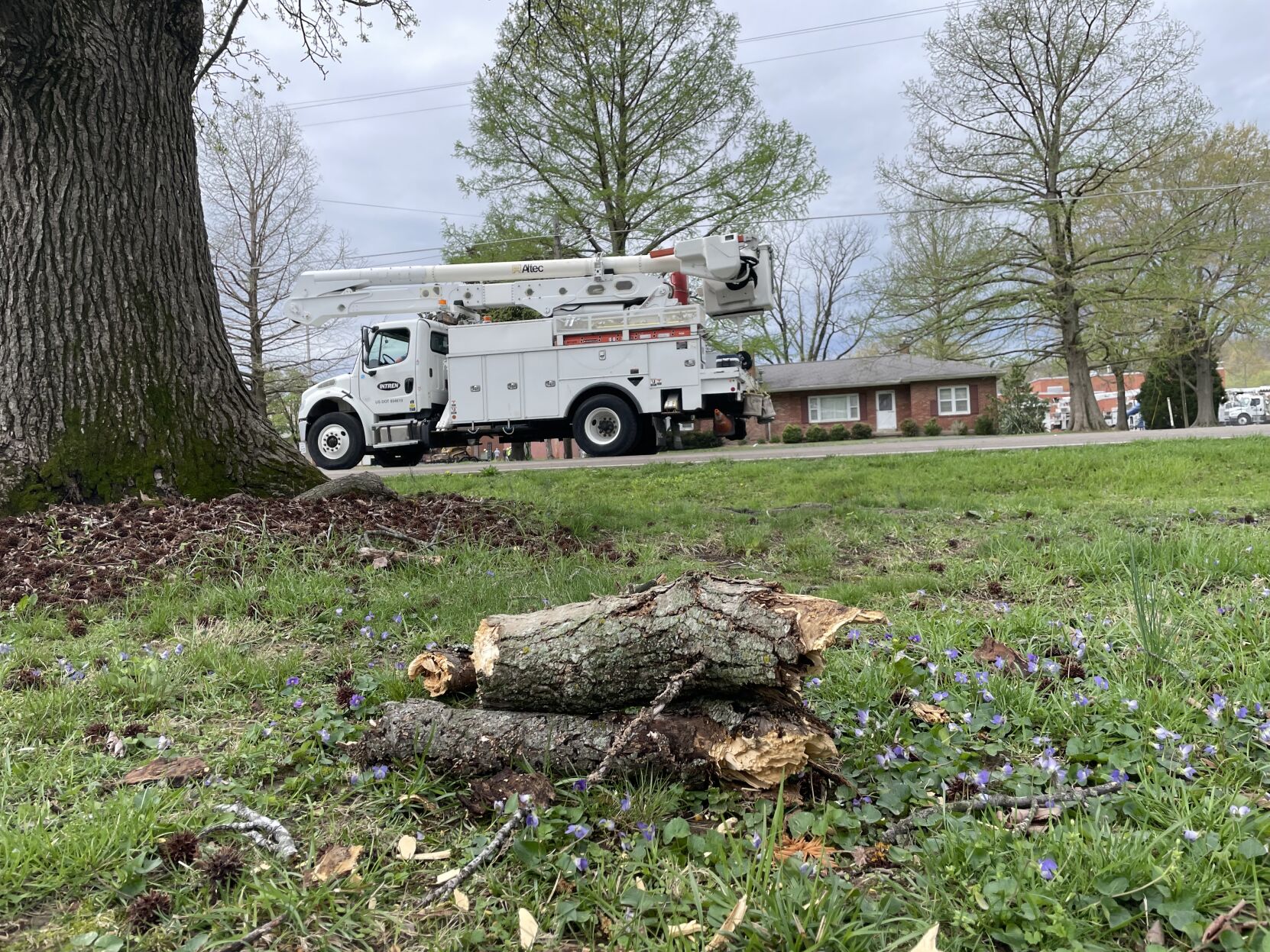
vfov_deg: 53.1
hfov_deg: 67.3
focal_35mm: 26
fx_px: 954
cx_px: 635
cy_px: 476
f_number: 1.6
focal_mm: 4.2
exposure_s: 1/1667
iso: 32
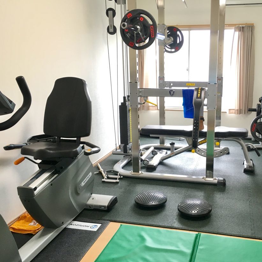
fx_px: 300
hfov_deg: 46.5
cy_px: 133
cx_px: 173
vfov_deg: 47.2
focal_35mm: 35
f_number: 2.2
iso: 40
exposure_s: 1/30
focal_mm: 4.15
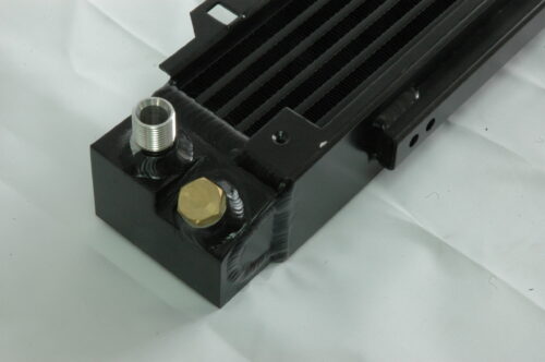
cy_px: 181
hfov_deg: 19.5
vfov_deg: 13.0
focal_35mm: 105
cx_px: 272
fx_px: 1588
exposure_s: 1/3
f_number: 25
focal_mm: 70
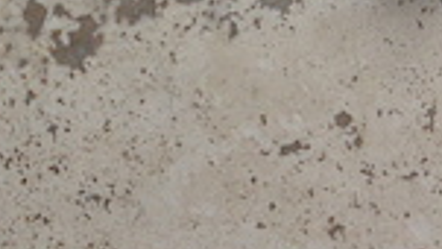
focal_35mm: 194
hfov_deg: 11.1
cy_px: -362
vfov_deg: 6.0
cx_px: 94
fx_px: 2274
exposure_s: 1/60
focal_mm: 13
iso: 160
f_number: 6.3
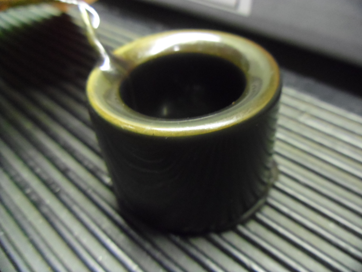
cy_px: 136
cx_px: 181
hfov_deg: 58.4
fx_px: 324
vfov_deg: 45.4
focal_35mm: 31
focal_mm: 5.6
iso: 800
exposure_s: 1/8
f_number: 3.3
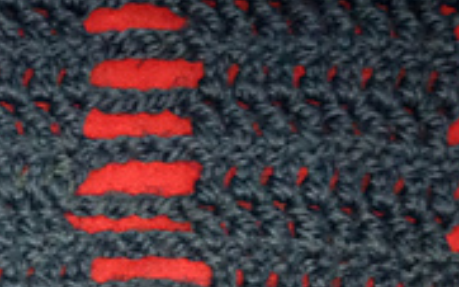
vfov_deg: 9.8
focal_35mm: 124
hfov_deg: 15.8
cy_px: 587
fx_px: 1551
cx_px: -180
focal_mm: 4.12
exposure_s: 1/16
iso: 320
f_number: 2.4
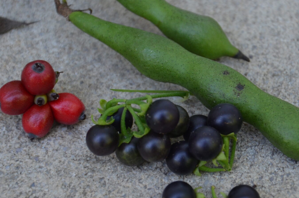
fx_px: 1467
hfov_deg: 11.6
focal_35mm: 177
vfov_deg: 7.7
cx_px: 177
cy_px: 94
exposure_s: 1/100
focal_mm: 62
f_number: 5.3
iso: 400
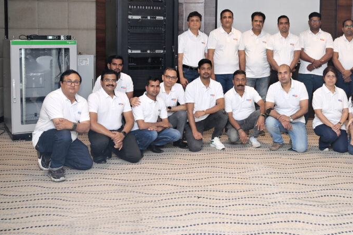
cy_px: 60
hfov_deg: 40.4
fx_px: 468
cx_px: 254
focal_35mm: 48
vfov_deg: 27.8
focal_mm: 31.5
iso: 320
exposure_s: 1/125
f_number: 4
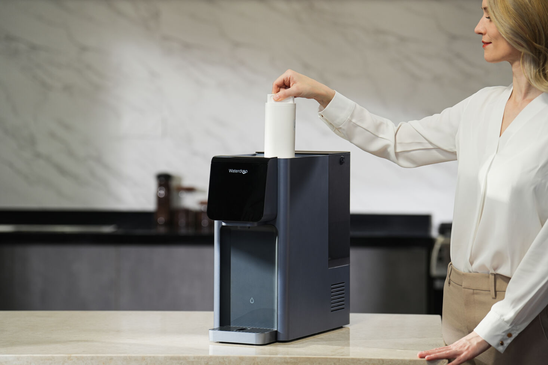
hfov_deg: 16.4
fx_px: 1902
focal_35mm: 125
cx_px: 274
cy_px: 182
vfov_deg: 11.0
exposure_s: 1/200
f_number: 3.2
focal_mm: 125
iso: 400
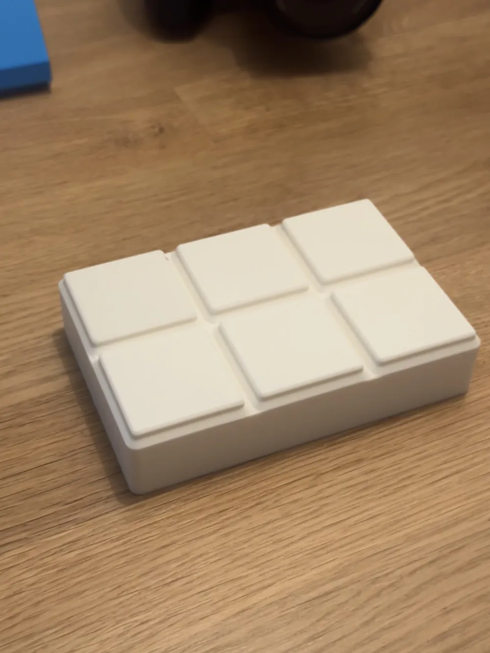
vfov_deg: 39.7
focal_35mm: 48
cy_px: 326
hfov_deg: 30.3
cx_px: 245
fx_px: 906
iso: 400
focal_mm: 6.76
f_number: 1.78
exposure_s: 1/40
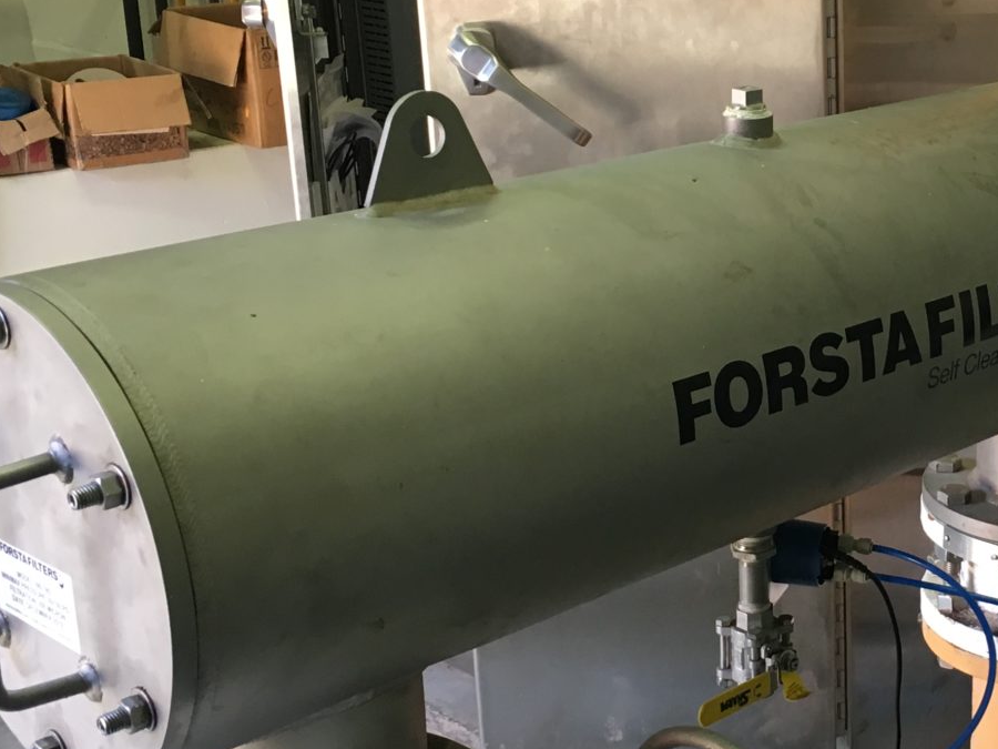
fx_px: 1903
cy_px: 385
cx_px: 898
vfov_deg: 22.3
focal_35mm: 66
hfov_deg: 28.3
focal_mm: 4.15
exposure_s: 1/30
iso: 80
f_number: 2.2
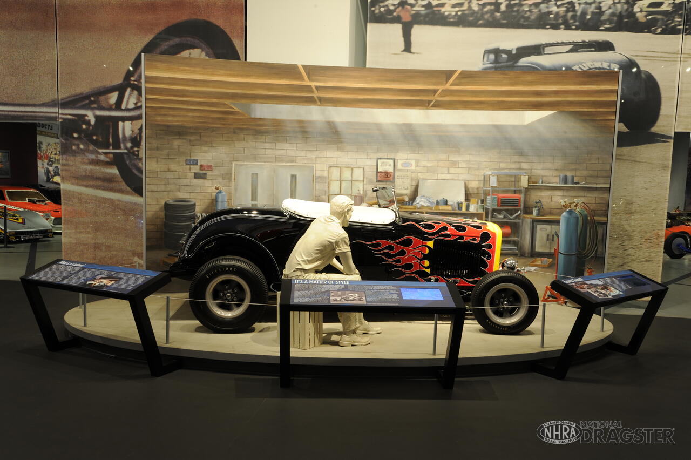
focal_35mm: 29
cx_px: 346
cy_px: 230
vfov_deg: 44.9
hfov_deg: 63.7
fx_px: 556
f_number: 11
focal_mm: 29
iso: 800
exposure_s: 1/1.6
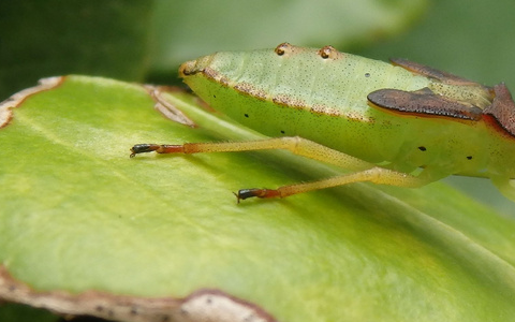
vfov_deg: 6.2
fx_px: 2947
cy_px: 125
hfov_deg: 10.0
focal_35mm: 210
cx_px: 404
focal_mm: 11.9
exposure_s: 1/160
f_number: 4.4
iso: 100
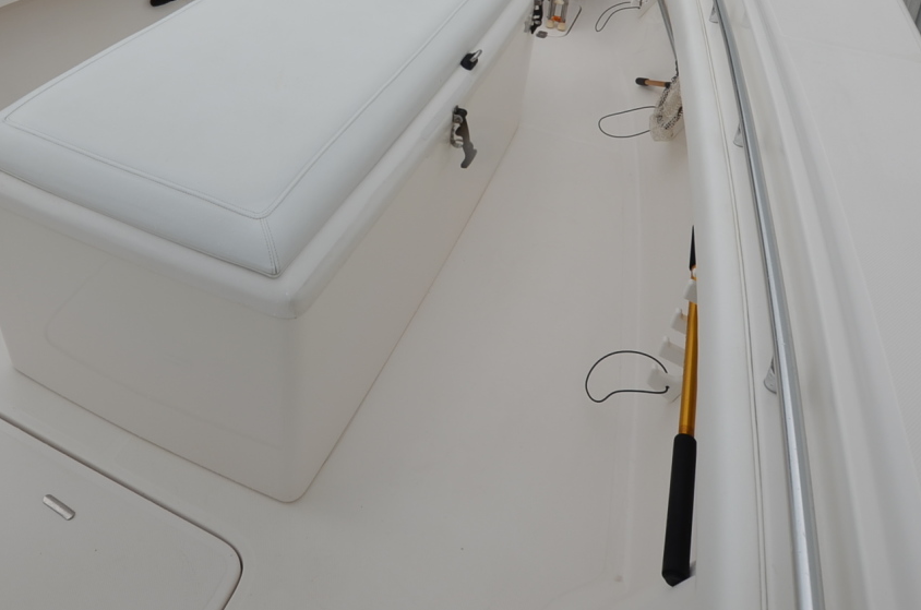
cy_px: 63
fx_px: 740
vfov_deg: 41.3
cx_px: 346
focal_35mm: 29
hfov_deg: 62.9
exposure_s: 1/320
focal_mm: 10
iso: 100
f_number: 9
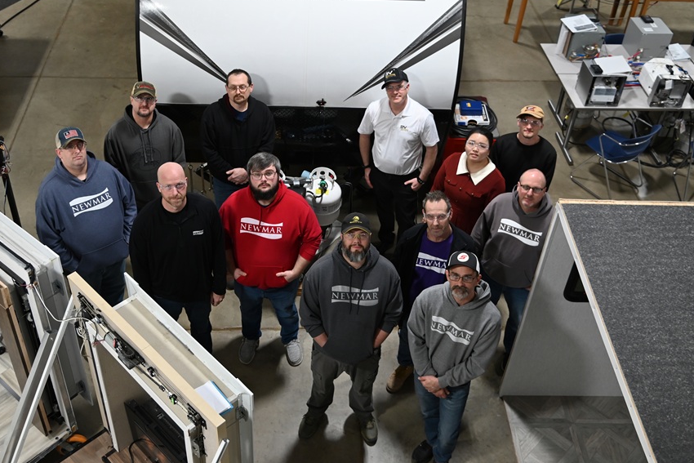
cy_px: 201
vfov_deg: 33.4
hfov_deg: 48.4
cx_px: 311
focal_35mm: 40
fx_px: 771
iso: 1000
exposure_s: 1/125
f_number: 4
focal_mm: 34
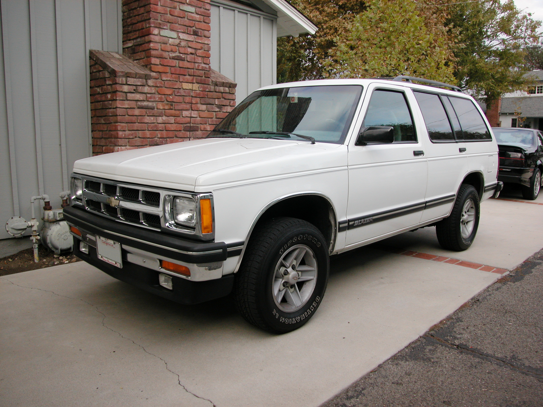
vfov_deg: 49.7
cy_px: 204
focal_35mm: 28
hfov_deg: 63.4
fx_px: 439
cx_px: 272
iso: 100
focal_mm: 7.1
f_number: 4
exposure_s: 1/149
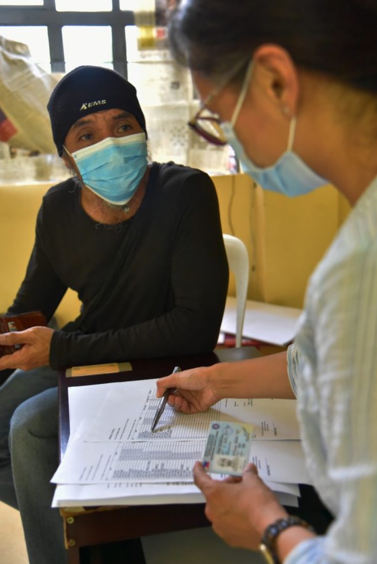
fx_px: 706
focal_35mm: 45
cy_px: 282
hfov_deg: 29.9
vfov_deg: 43.6
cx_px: 190
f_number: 4
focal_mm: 44
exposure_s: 1/100
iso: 10000
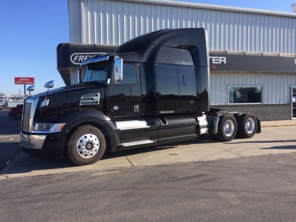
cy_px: 111
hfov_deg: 61.7
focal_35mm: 29
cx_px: 148
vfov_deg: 48.2
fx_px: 248
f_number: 2.2
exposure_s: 1/1130
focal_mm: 4.15
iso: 32
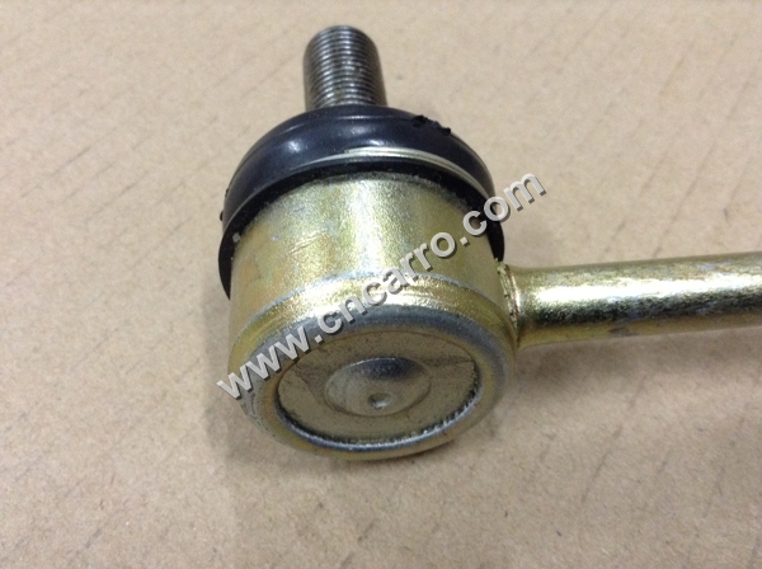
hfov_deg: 55.4
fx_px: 725
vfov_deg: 42.8
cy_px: 284
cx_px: 381
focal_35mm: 33
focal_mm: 3.3
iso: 250
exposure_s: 1/17
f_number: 2.4
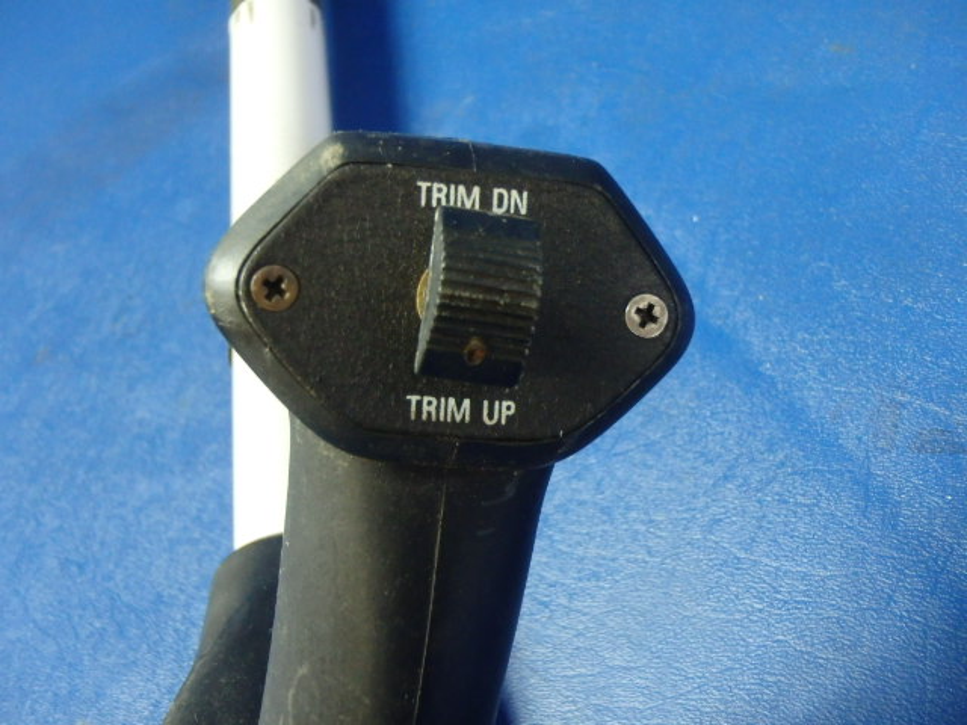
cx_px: 484
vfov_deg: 28.0
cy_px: 362
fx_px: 1453
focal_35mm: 52
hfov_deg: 36.8
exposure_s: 1/15
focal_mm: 9.4
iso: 800
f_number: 5
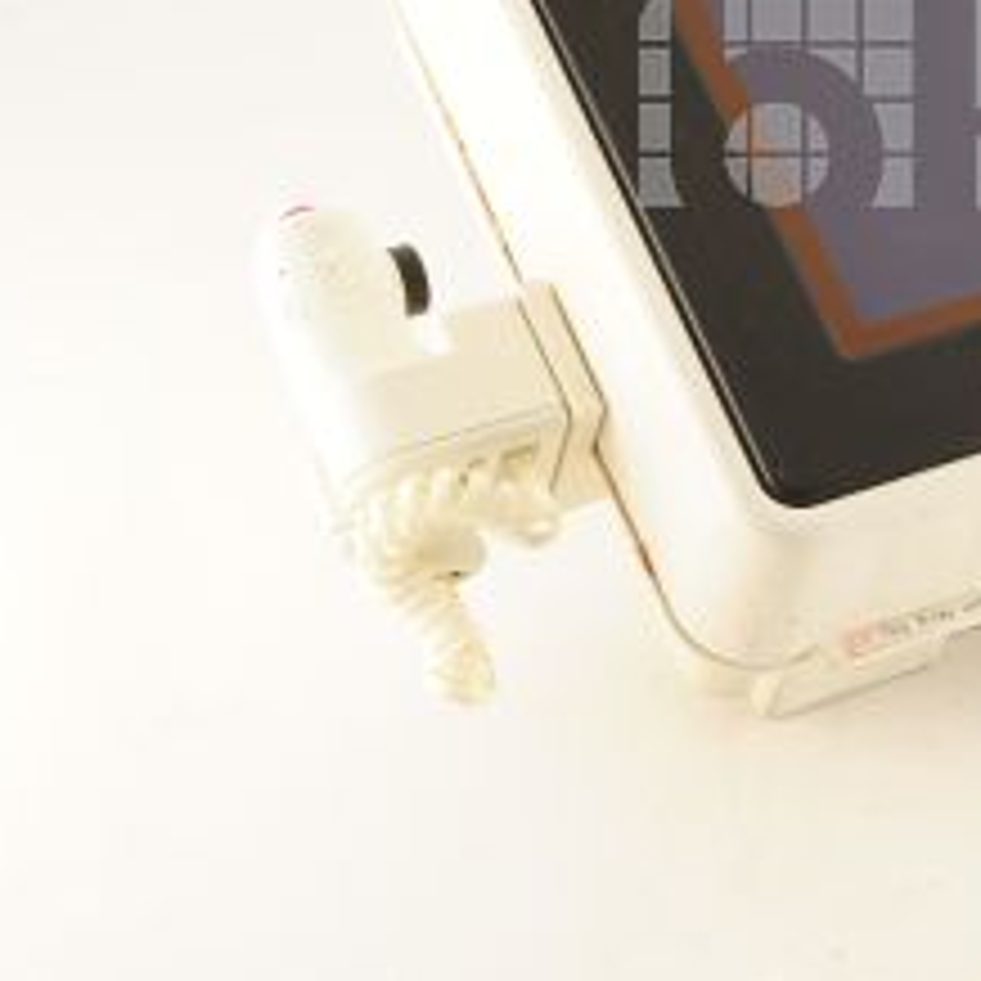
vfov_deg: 14.7
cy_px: 101
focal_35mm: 117
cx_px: 1089
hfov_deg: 14.5
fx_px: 3751
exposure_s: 1/125
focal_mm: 50
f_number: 13
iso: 1600
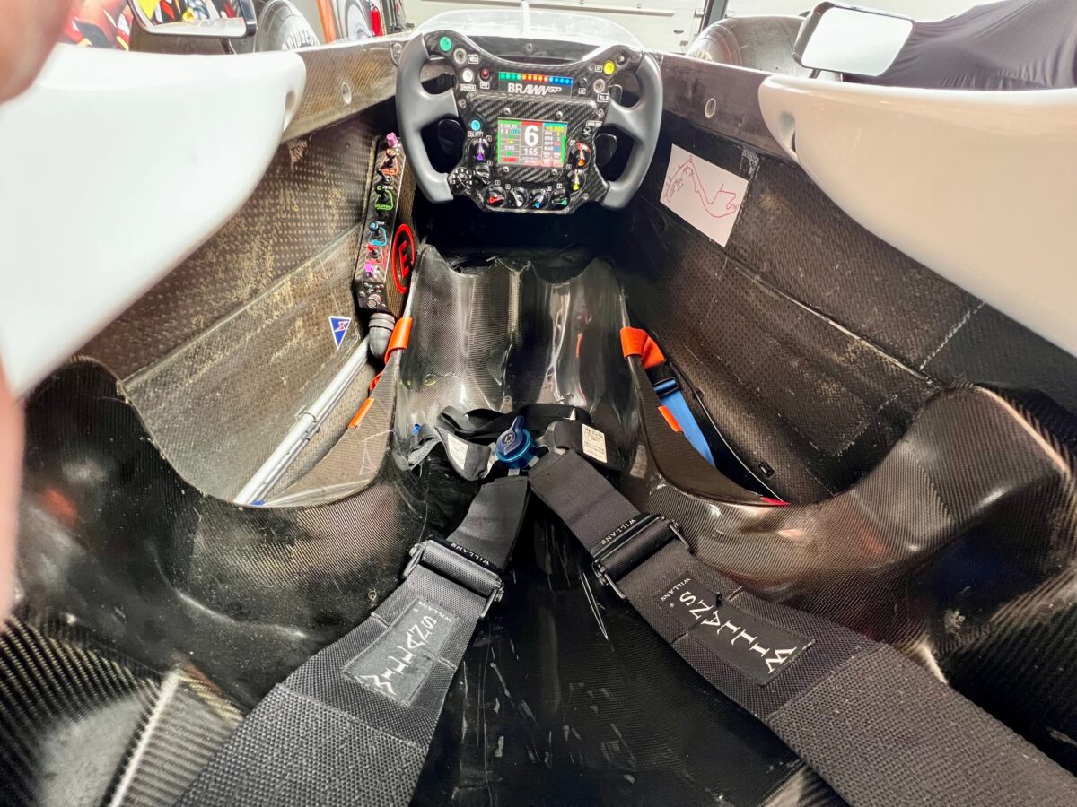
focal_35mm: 13
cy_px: 404
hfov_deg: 106.2
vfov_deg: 89.9
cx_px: 538
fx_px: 404
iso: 500
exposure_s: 1/60
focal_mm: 1.57
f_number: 1.8
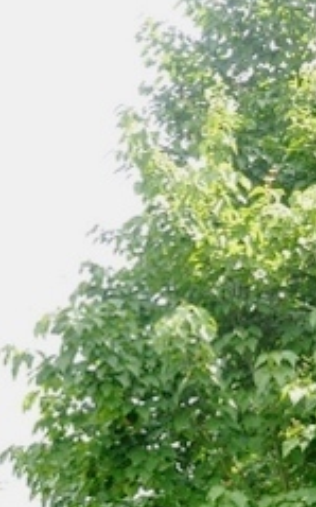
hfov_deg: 13.6
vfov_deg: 21.4
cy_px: 558
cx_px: 426
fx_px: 1270
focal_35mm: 92
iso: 200
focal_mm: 18
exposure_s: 1/80
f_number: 9
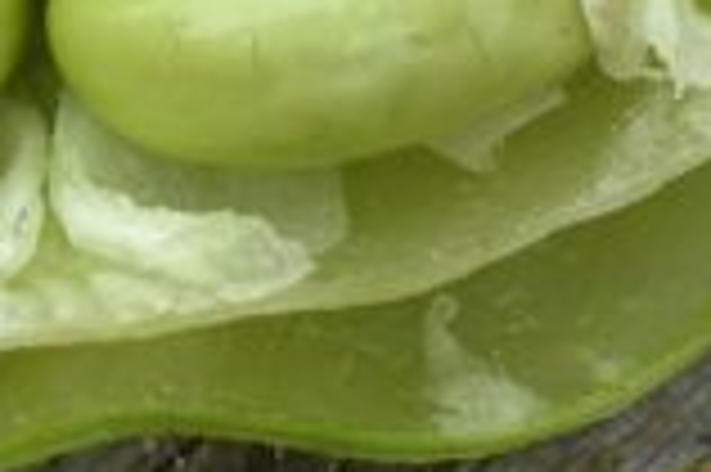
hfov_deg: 14.2
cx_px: 470
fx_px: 2841
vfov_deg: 9.3
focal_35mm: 144
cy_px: -175
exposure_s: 1/200
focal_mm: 8.8
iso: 125
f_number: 4
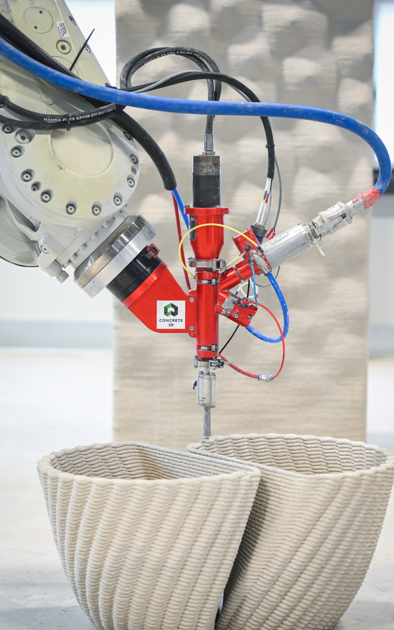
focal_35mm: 77
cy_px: 332
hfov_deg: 16.9
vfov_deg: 26.8
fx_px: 1323
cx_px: 209
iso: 1000
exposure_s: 1/160
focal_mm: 70
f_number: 3.2
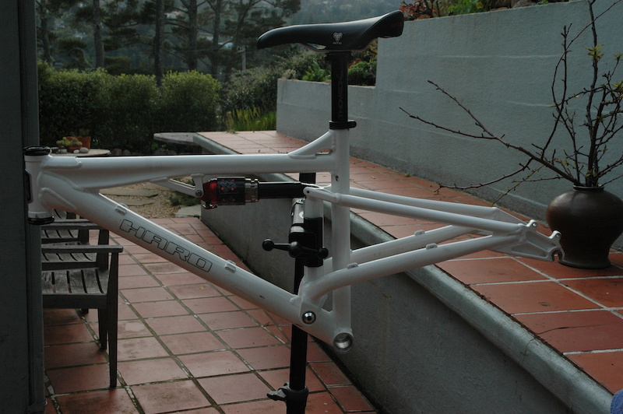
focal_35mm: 46
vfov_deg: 28.9
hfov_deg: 42.4
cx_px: 312
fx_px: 804
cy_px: 207
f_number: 7.1
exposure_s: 1/200
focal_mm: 31
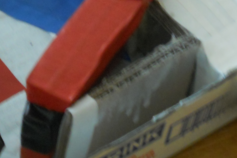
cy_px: -3
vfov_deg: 3.9
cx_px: 241
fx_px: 2311
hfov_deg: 5.9
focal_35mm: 351
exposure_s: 1/13
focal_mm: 24.03
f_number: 6.7
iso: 400
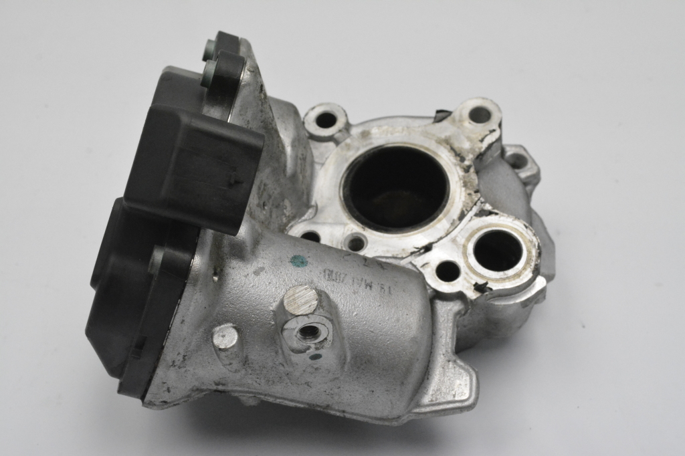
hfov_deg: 41.1
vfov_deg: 28.1
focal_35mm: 48
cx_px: 342
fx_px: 913
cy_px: 228
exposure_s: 1/640
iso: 6400
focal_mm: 32
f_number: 13
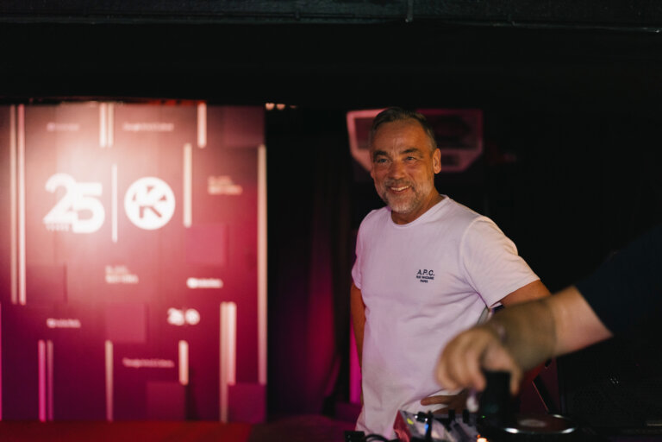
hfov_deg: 36.2
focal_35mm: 55
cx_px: 331
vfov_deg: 24.6
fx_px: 1011
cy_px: 221
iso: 3200
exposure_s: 1/250
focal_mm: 55
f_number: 1.8
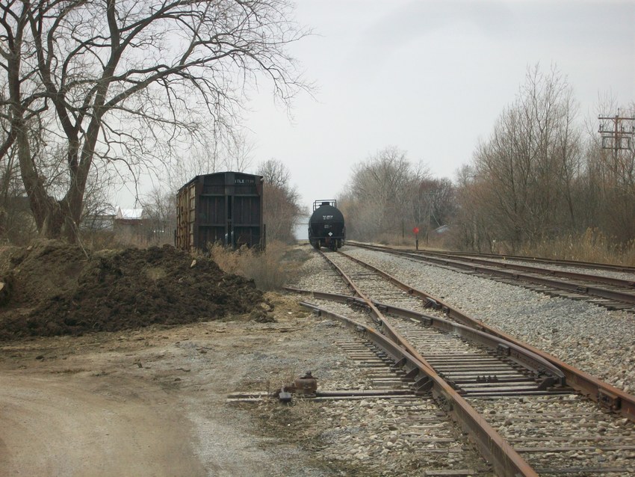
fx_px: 1762
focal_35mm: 96
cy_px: 238
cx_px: 318
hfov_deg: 20.4
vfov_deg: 15.4
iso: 64
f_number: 5.1
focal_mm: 17.1
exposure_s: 1/320
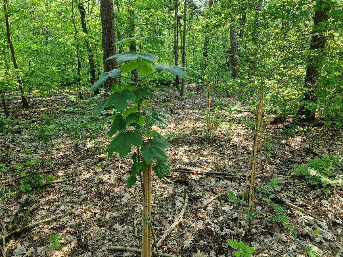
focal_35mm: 23
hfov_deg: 73.9
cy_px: 128
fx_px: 228
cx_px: 172
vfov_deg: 58.9
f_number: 1.8
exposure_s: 1/180
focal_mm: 5.4
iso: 64
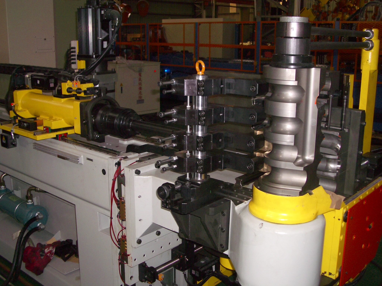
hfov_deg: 45.8
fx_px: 452
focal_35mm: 41
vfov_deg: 35.1
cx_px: 191
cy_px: 143
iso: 100
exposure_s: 1/60
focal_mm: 6.8
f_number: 2.8
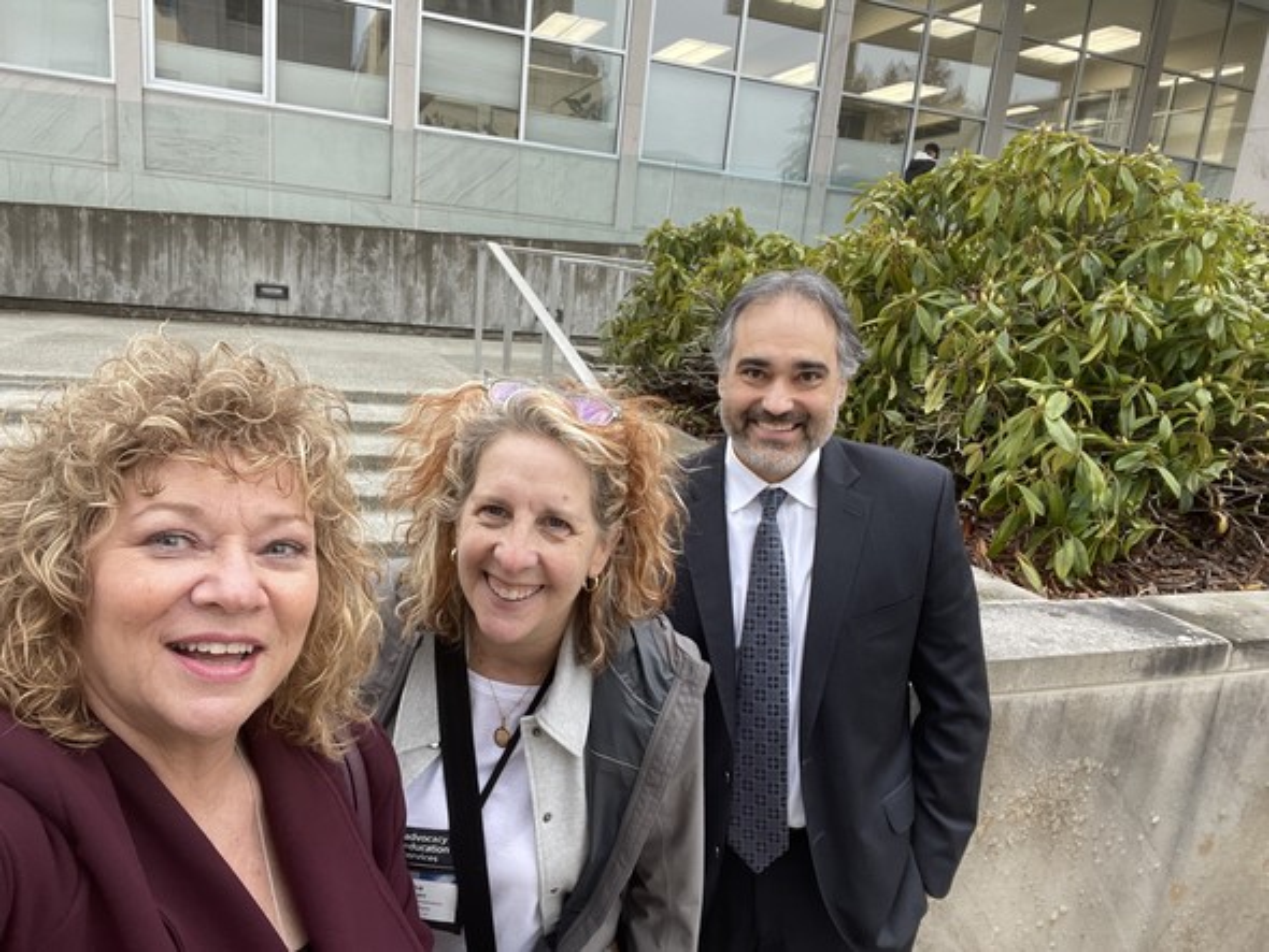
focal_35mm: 23
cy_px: 476
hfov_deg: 73.9
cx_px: 634
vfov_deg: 58.9
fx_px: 844
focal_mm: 2.71
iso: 64
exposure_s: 1/121
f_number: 2.2
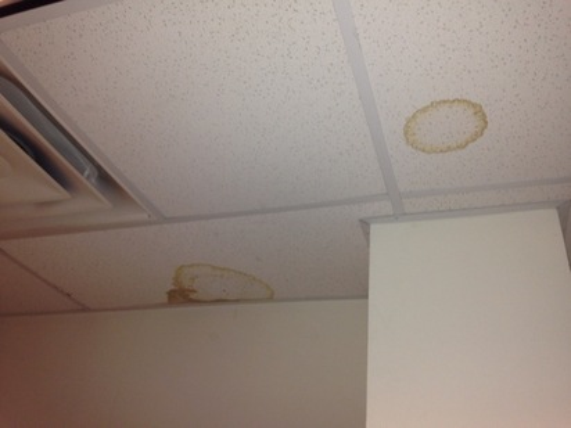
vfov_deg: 42.9
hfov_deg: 55.4
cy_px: 214
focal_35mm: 33
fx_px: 544
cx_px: 286
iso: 64
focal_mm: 4.12
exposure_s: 1/20
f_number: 2.4
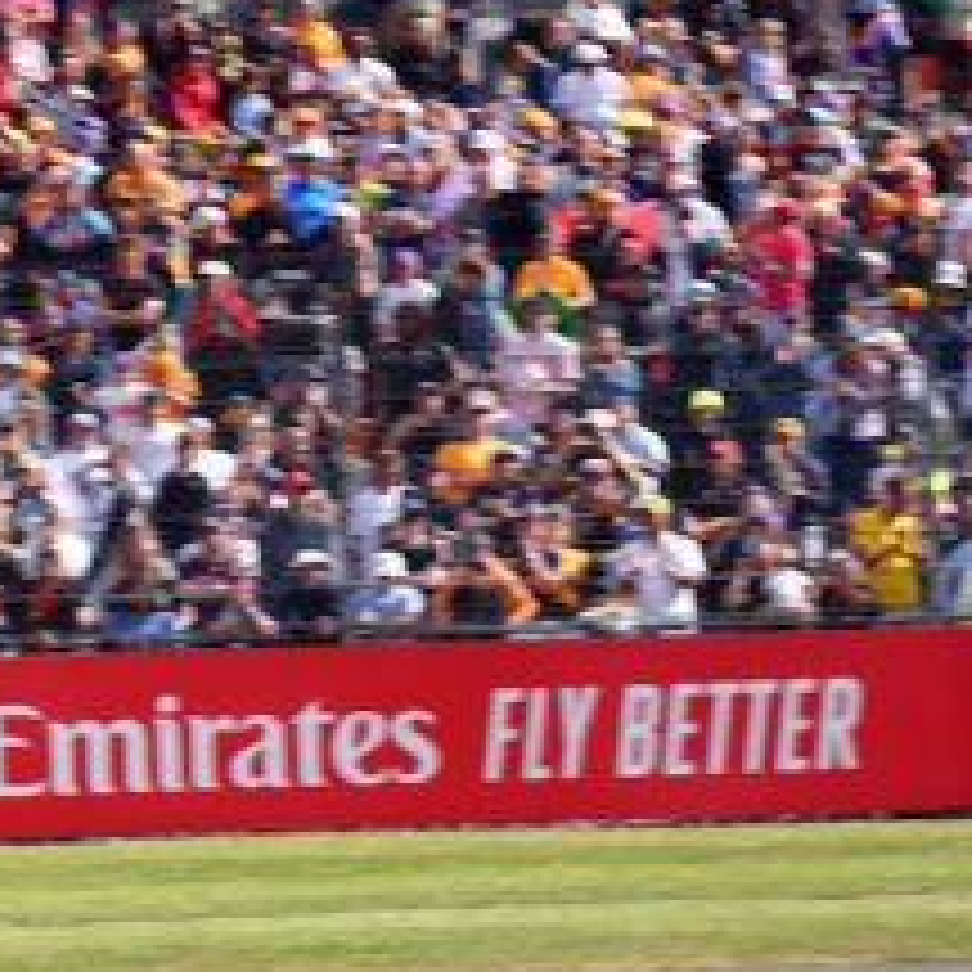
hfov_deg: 1.9
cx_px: -446
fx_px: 28782
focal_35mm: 906
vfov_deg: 1.9
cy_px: 297
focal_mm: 300
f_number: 6.3
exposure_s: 1/400
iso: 100
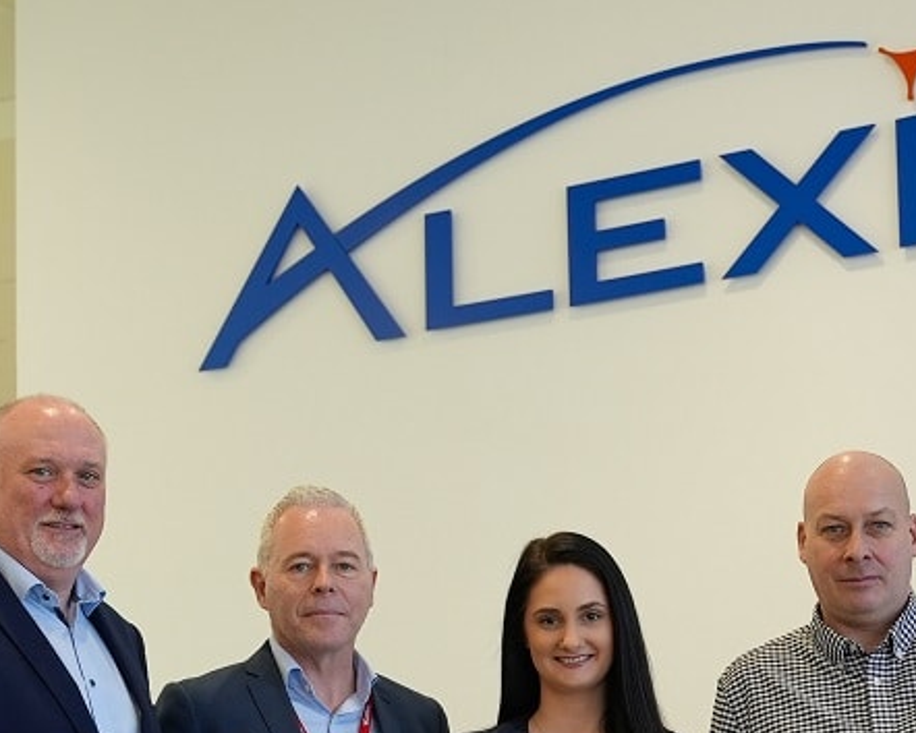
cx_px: 365
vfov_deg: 14.1
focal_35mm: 107
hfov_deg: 17.9
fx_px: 2909
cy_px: 788
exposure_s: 1/160
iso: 500
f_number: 4
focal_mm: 42.1
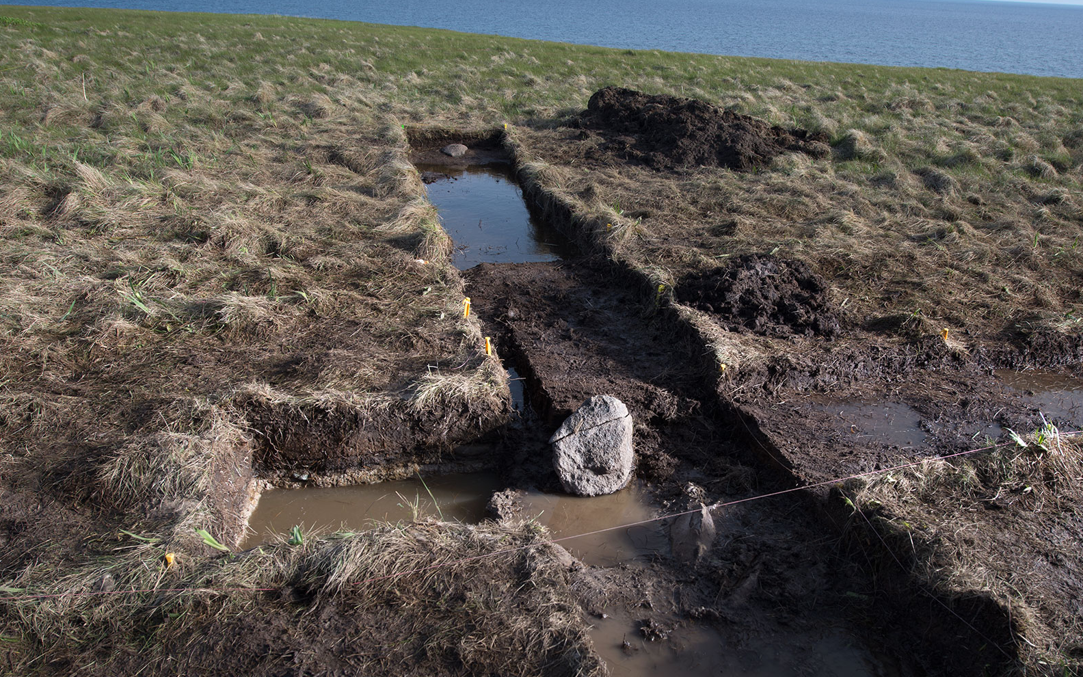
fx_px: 856
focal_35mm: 29
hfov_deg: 64.3
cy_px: 444
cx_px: 620
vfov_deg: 42.6
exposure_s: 1/160
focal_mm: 22
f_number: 7.1
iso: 50
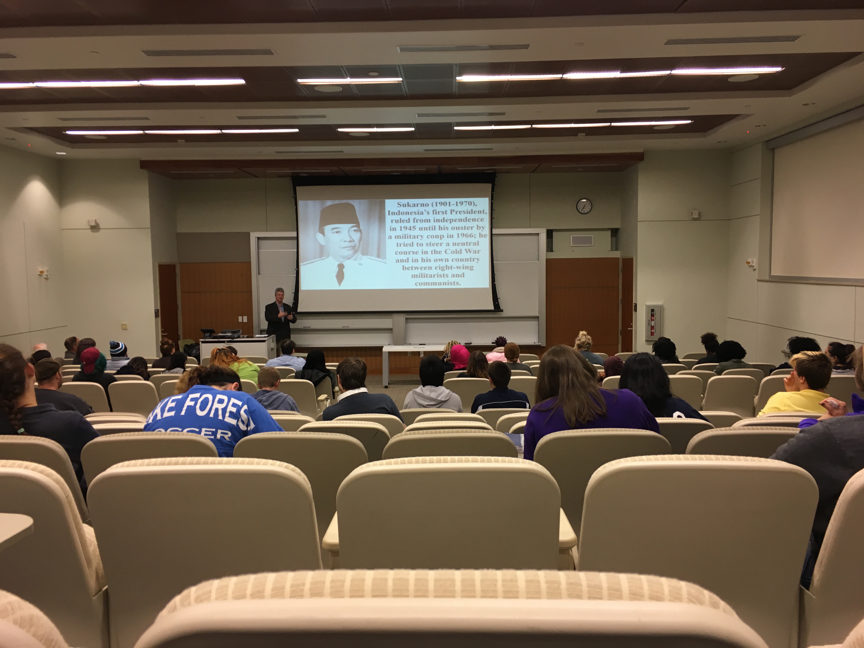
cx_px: 432
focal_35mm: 29
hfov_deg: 61.7
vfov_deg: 48.2
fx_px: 724
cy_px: 324
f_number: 2.2
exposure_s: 1/30
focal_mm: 4.15
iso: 64
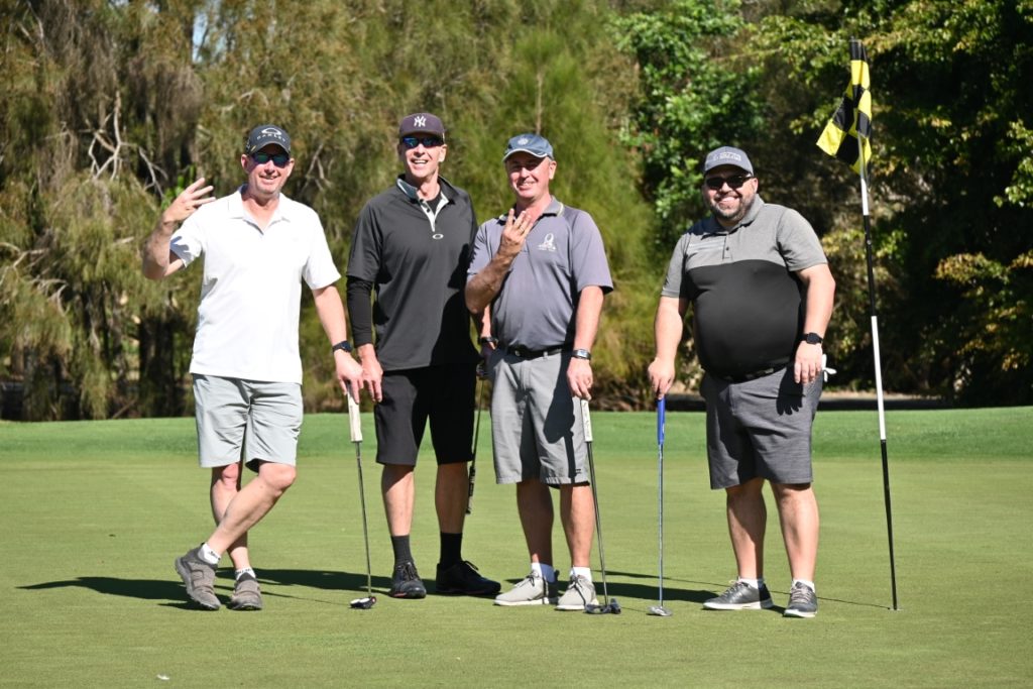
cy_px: 344
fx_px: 5596
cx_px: 516
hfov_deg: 10.5
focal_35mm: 195
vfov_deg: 7.0
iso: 100
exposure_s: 1/320
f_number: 6.3
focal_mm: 130
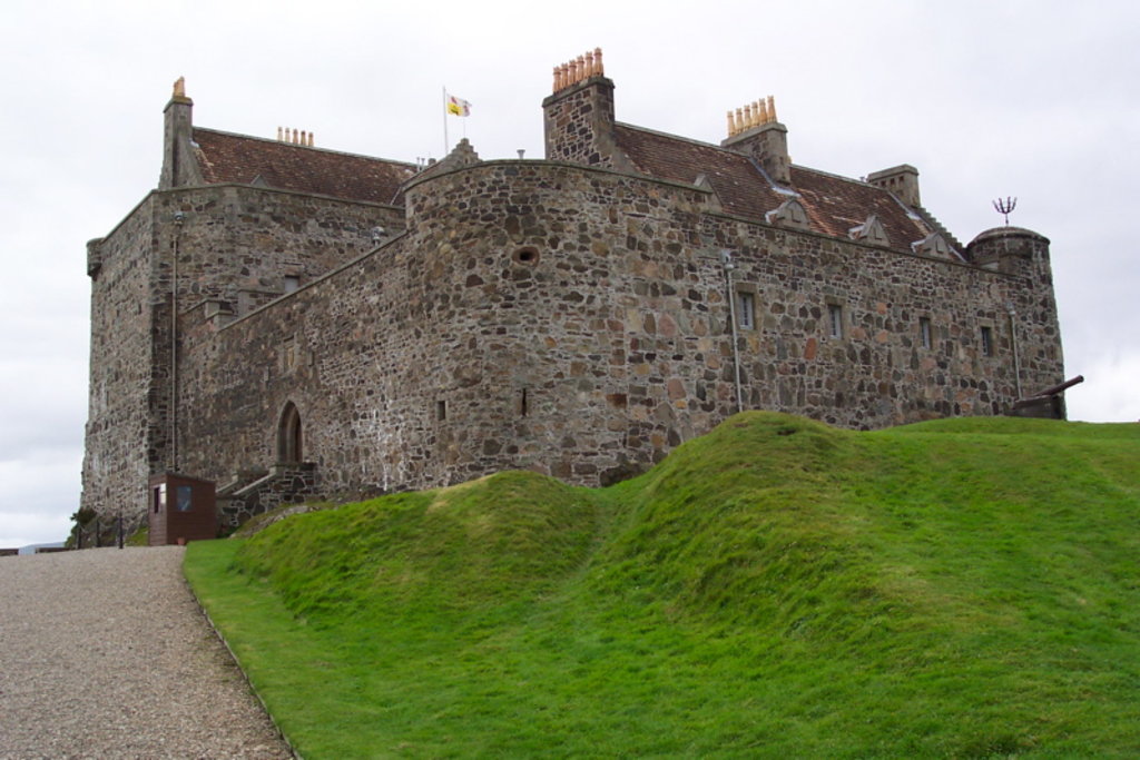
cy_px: 380
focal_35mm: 38
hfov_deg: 50.7
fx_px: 1203
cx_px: 570
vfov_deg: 35.1
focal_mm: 8
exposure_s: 1/250
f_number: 4.8
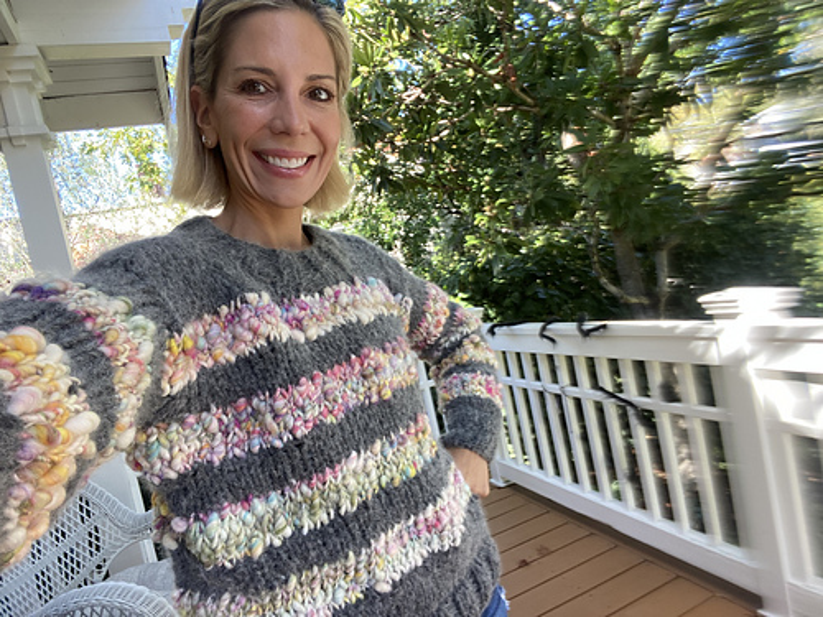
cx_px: 412
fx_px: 547
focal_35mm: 23
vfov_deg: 58.9
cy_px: 308
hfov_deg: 73.9
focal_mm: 2.71
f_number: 2.2
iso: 64
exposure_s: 1/122
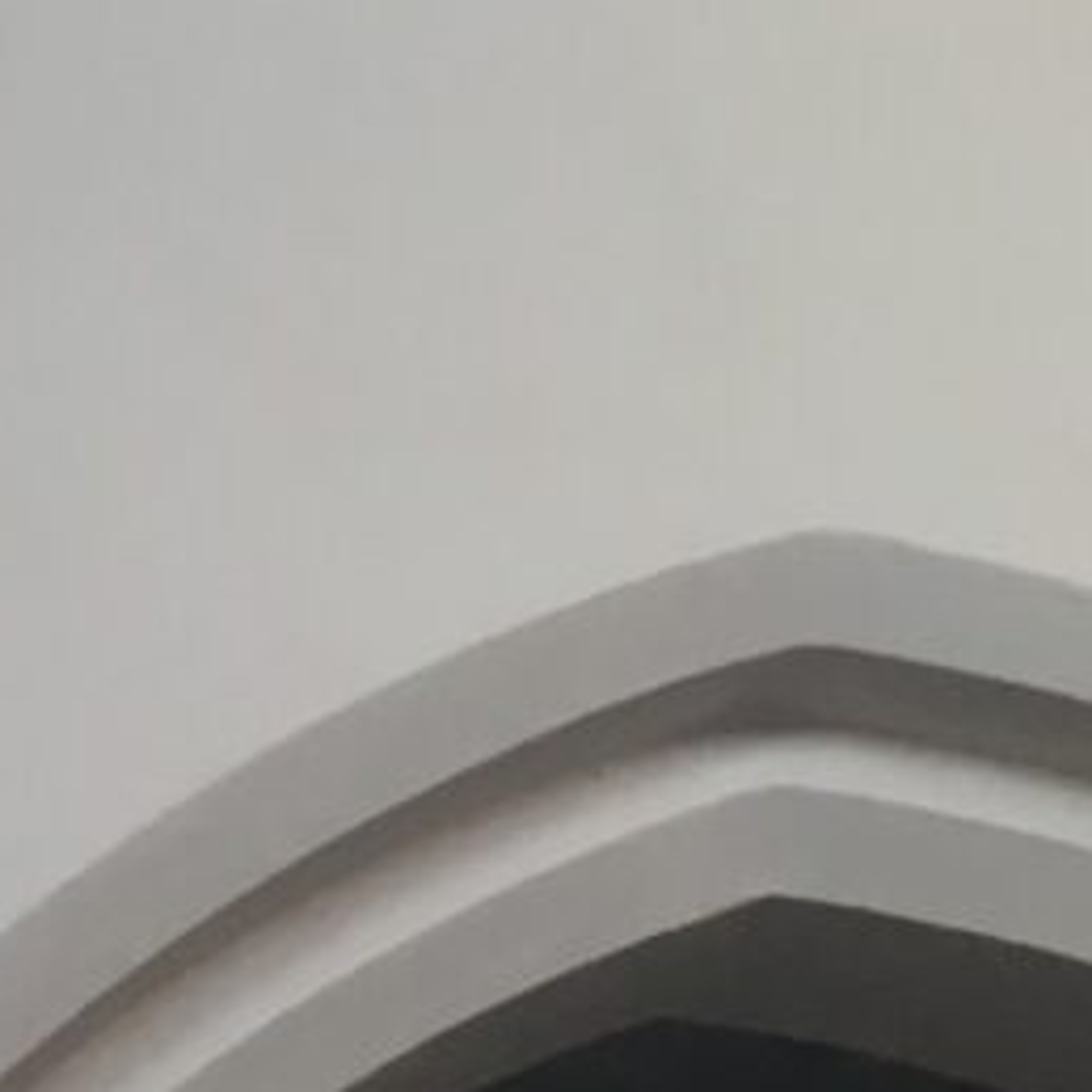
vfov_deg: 9.2
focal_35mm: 190
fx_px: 6781
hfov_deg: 8.7
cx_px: 2108
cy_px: 25
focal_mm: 4.15
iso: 64
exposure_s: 1/33
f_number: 2.2
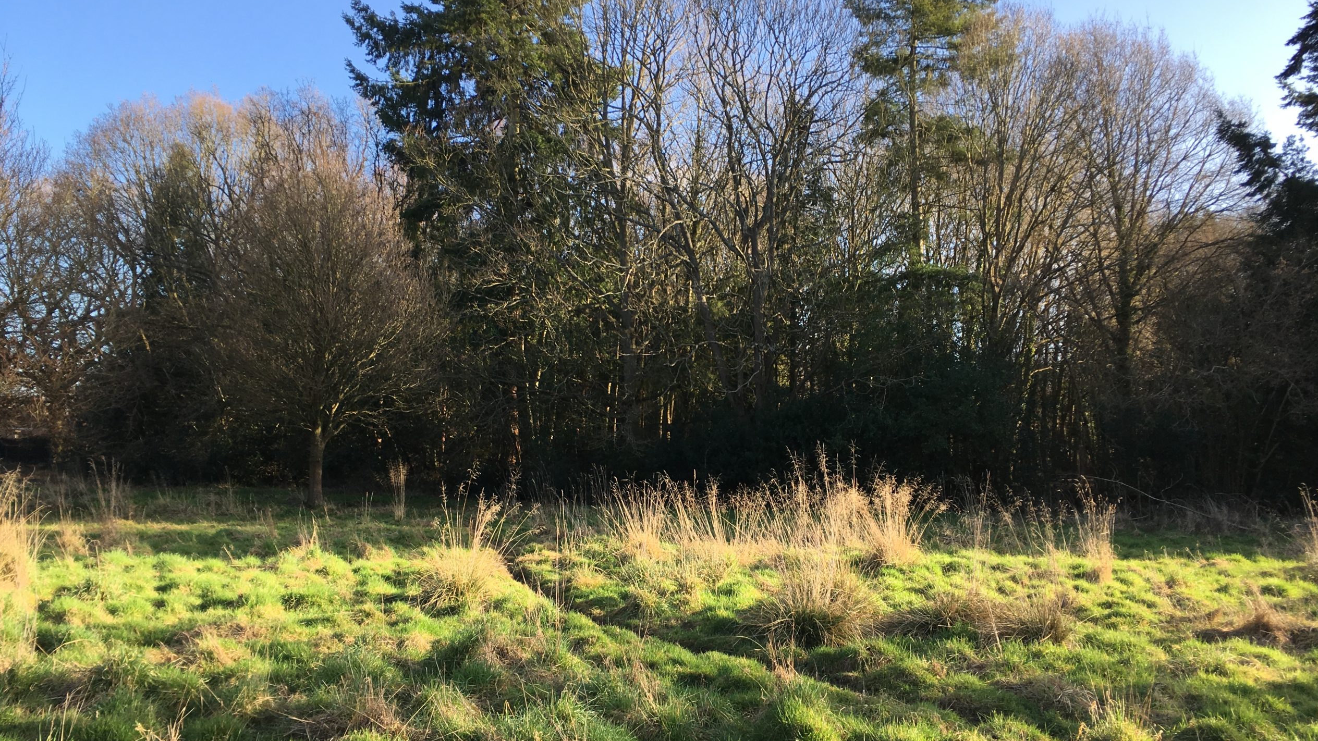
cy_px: 378
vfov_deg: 36.7
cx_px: 663
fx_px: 1118
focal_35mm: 32
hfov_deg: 61.0
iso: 25
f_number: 2.2
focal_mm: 4.15
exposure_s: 1/361
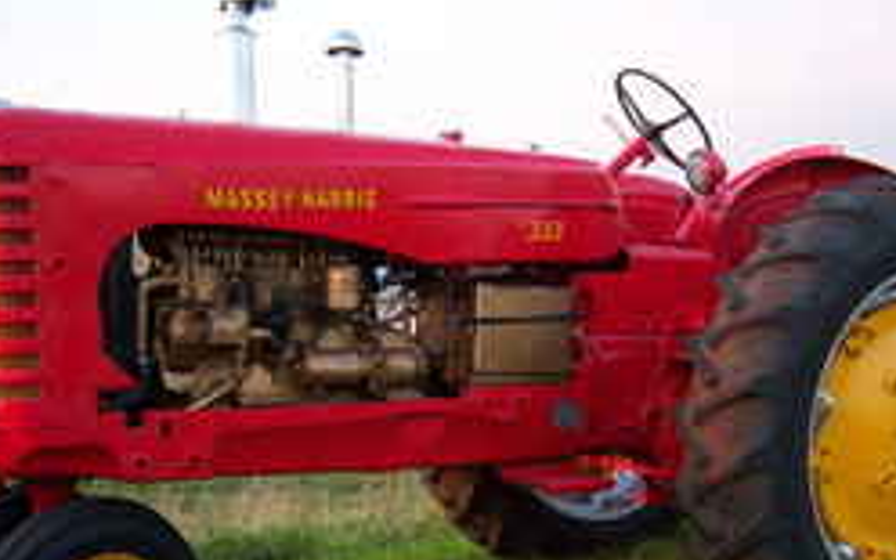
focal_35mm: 53
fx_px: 1294
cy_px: 430
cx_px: 488
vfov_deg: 24.1
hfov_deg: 38.2
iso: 80
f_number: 2.8
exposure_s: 1/60
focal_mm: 7.5
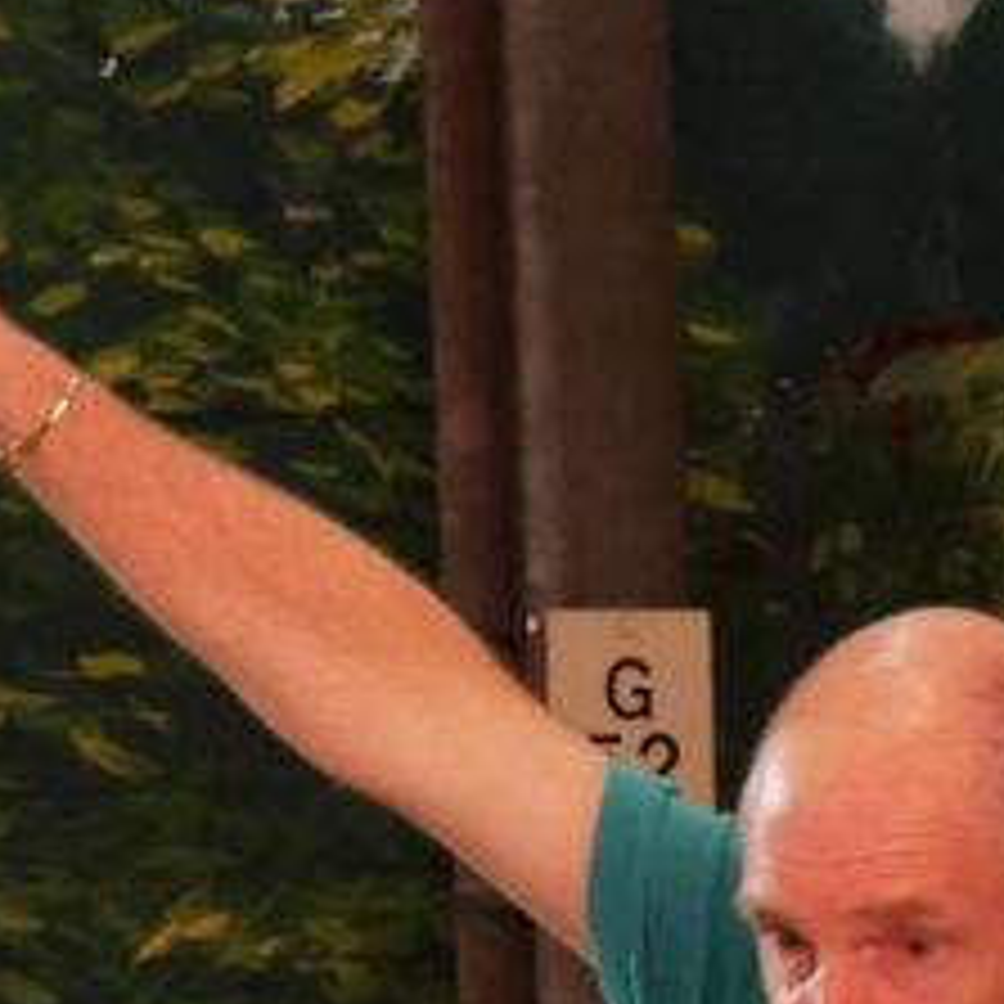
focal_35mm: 381
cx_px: 567
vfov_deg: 4.6
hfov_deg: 4.6
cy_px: 1610
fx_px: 12502
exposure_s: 1/15
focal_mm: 40
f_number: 5.5
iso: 3200
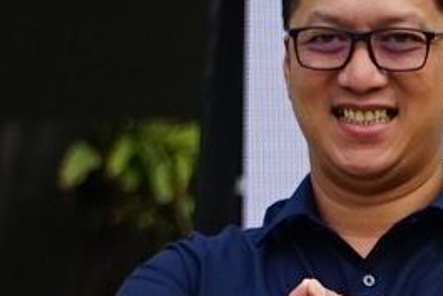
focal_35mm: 948
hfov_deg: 2.2
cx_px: 1015
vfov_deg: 1.5
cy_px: 478
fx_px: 11672
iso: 100
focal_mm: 105
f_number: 5.6
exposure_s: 1/160
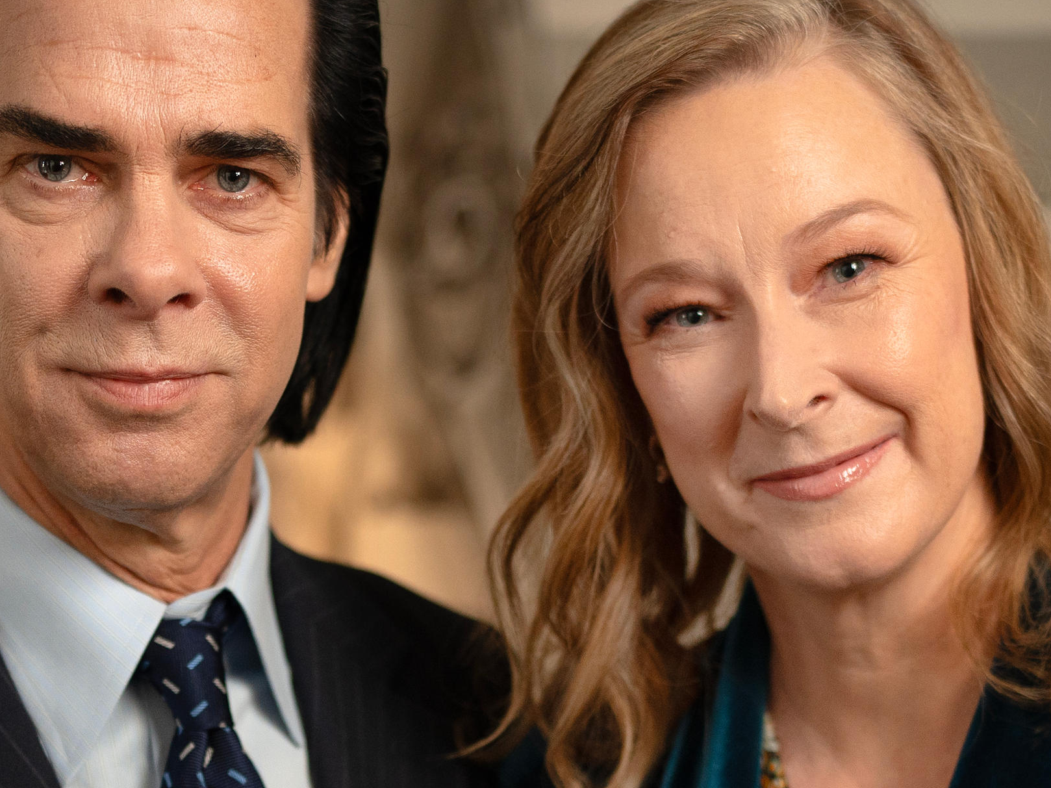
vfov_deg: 14.1
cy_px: 738
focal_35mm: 104
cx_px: 480
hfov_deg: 18.9
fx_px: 3157
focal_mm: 35
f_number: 1.6
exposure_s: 1/200
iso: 400
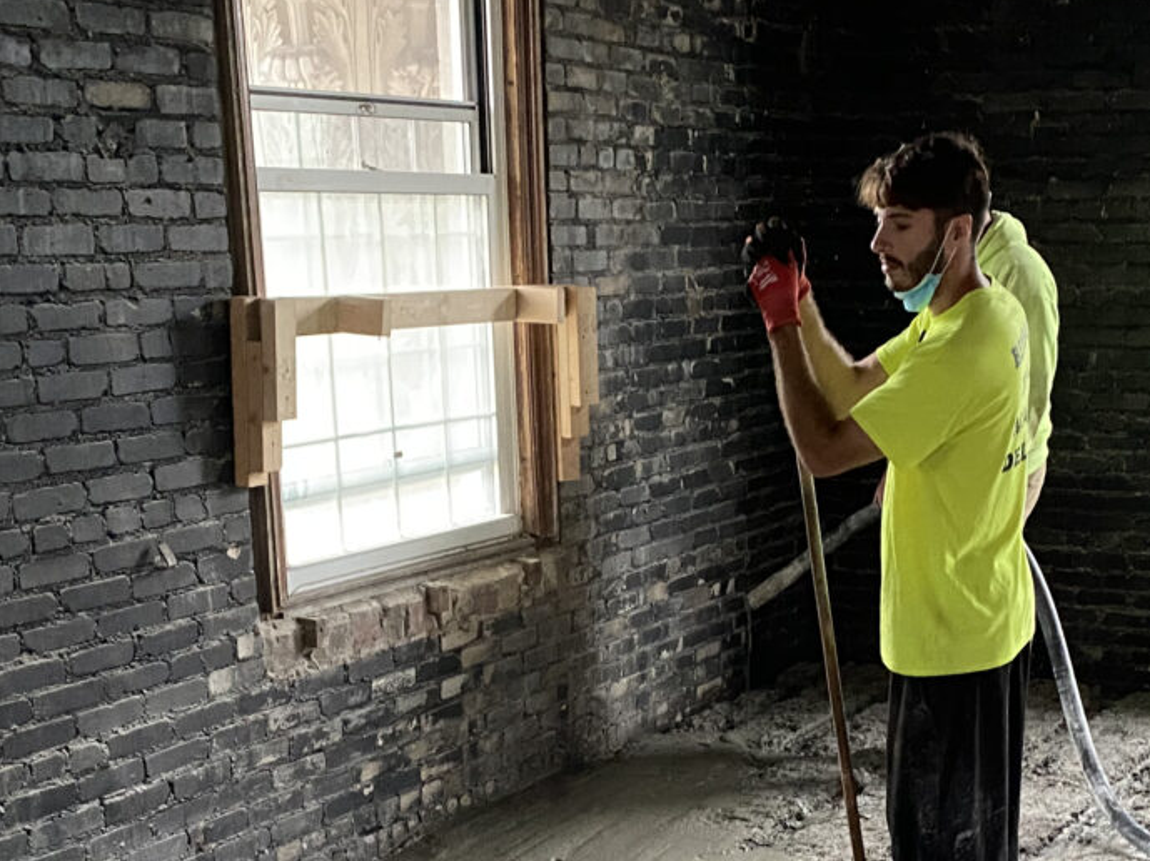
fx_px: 1926
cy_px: 901
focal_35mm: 58
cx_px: 774
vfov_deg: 23.9
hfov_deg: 32.9
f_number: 1.8
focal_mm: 4.25
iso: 640
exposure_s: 1/30
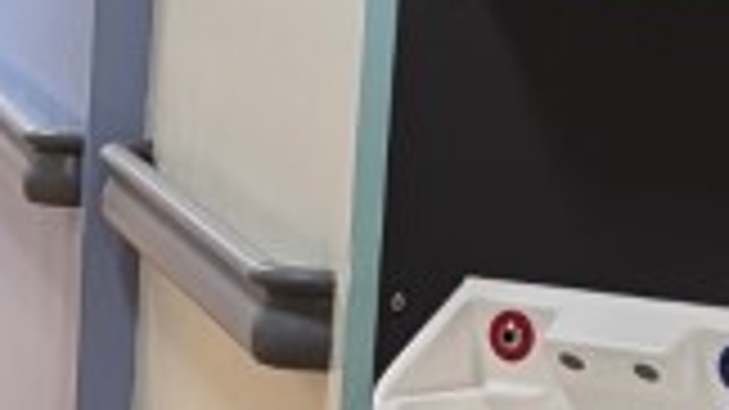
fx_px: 3729
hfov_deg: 10.7
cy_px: 712
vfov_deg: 6.2
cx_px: -385
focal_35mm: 193
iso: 96
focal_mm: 6.81
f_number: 1.85
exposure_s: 1/25
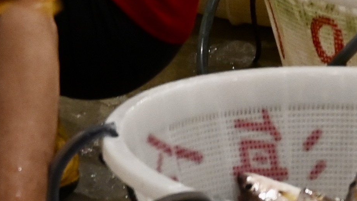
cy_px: 15
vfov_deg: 3.4
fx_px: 3426
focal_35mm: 362
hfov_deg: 5.7
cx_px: -608
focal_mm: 53
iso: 1600
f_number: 5.6
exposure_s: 1/100
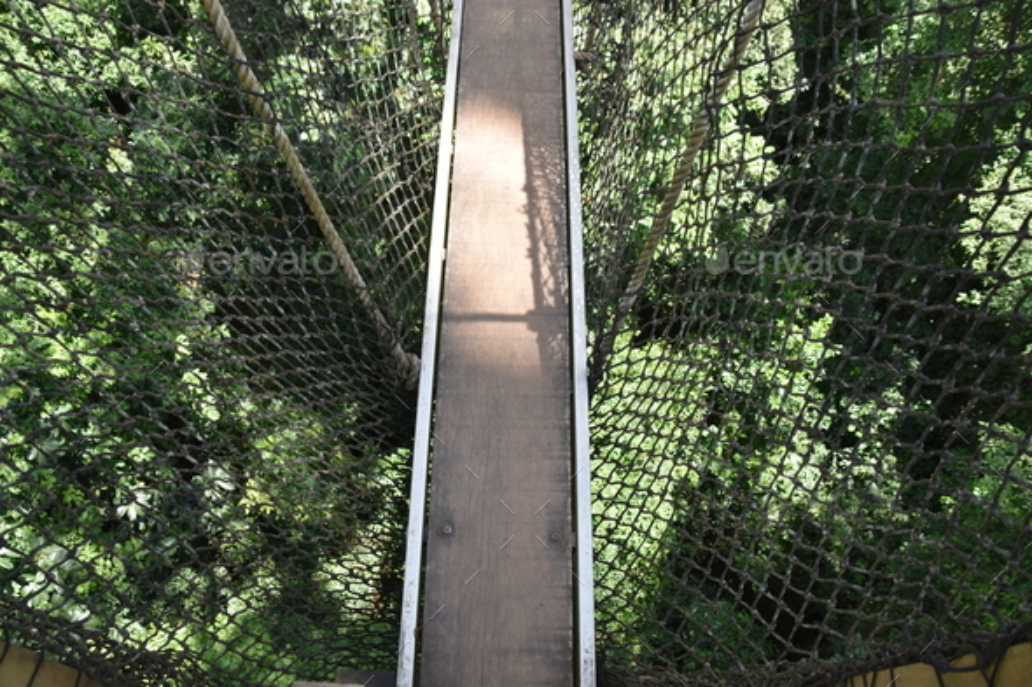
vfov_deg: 47.9
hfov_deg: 67.4
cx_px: 516
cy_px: 344
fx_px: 774
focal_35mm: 27
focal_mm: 18
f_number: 7.1
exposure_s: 1/200
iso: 400
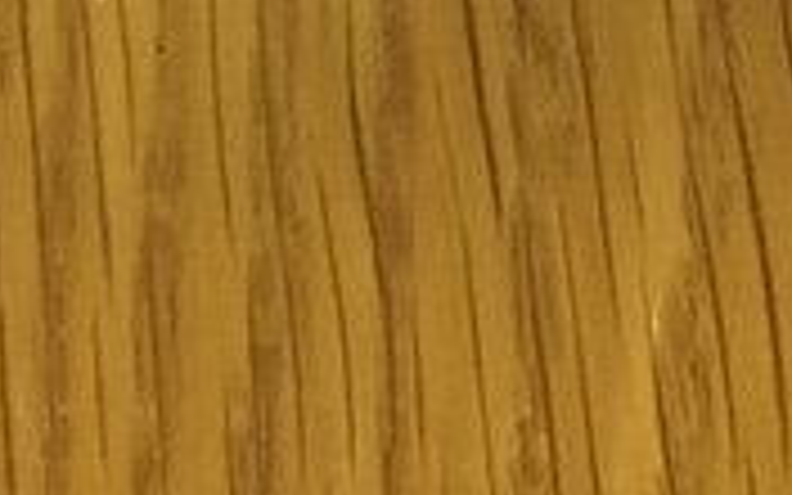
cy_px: -1156
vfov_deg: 5.4
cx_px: 2772
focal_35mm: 224
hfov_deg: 7.6
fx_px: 4835
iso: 40
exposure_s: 1/60
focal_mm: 4.15
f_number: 2.2
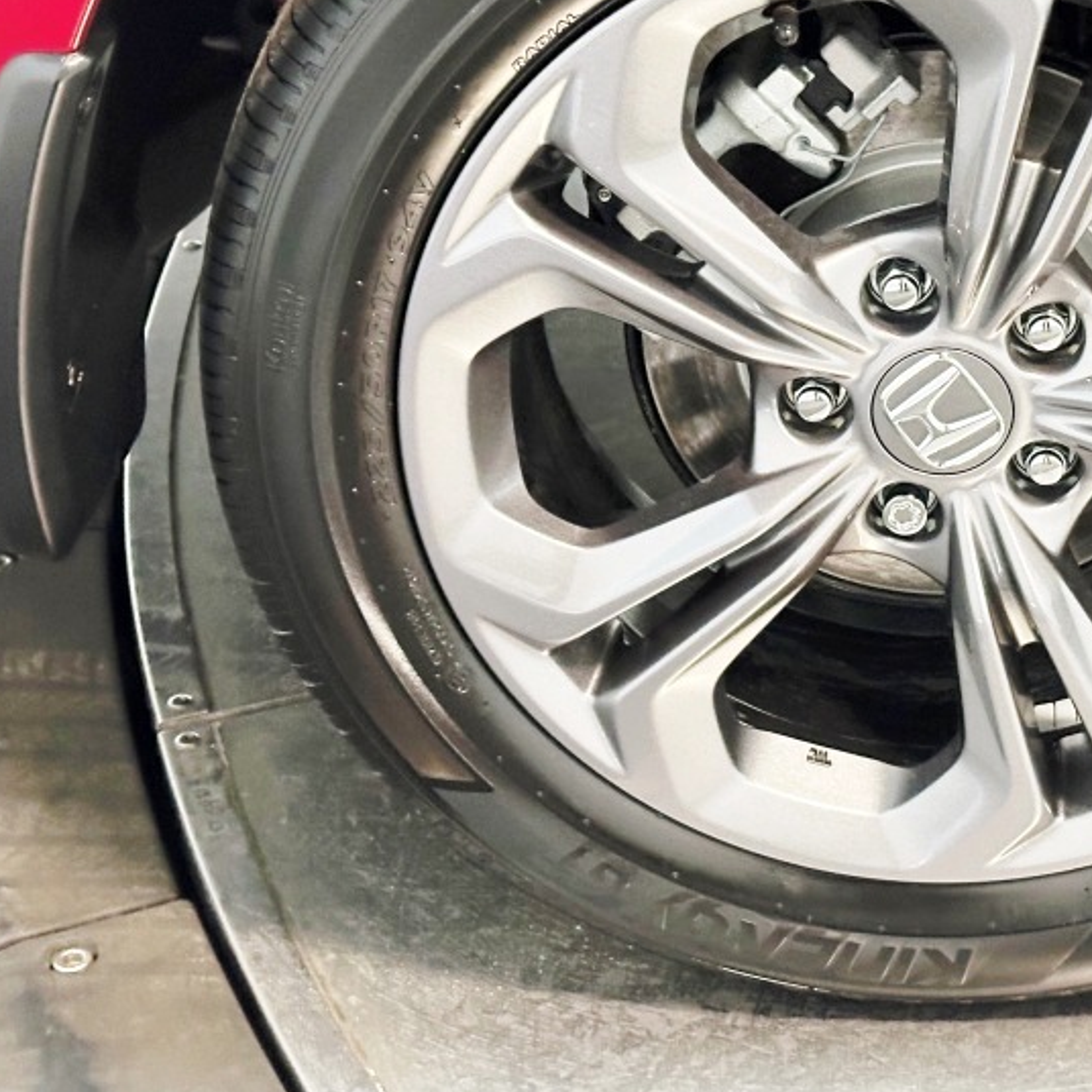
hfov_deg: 21.0
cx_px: 951
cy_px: 348
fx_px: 2891
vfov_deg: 21.3
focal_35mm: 81
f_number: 1.78
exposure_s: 1/24
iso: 640
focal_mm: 6.86
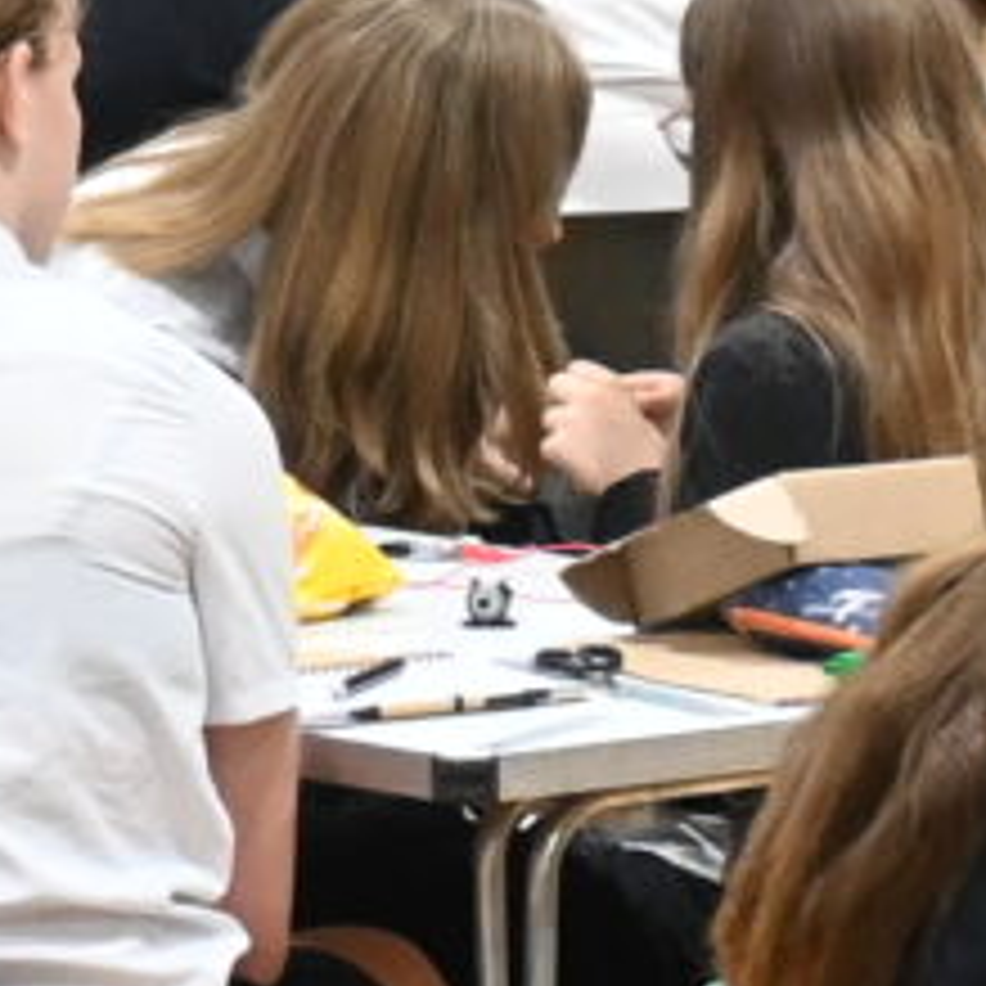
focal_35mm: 345
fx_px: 11117
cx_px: 608
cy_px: 651
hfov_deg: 5.1
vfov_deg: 5.1
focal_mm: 29
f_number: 4.8
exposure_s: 1/125
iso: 2200
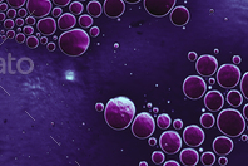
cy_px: 124
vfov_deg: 3.4
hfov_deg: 5.1
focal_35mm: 402
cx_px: 162
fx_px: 2769
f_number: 11
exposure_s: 1/250
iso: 100
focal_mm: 90
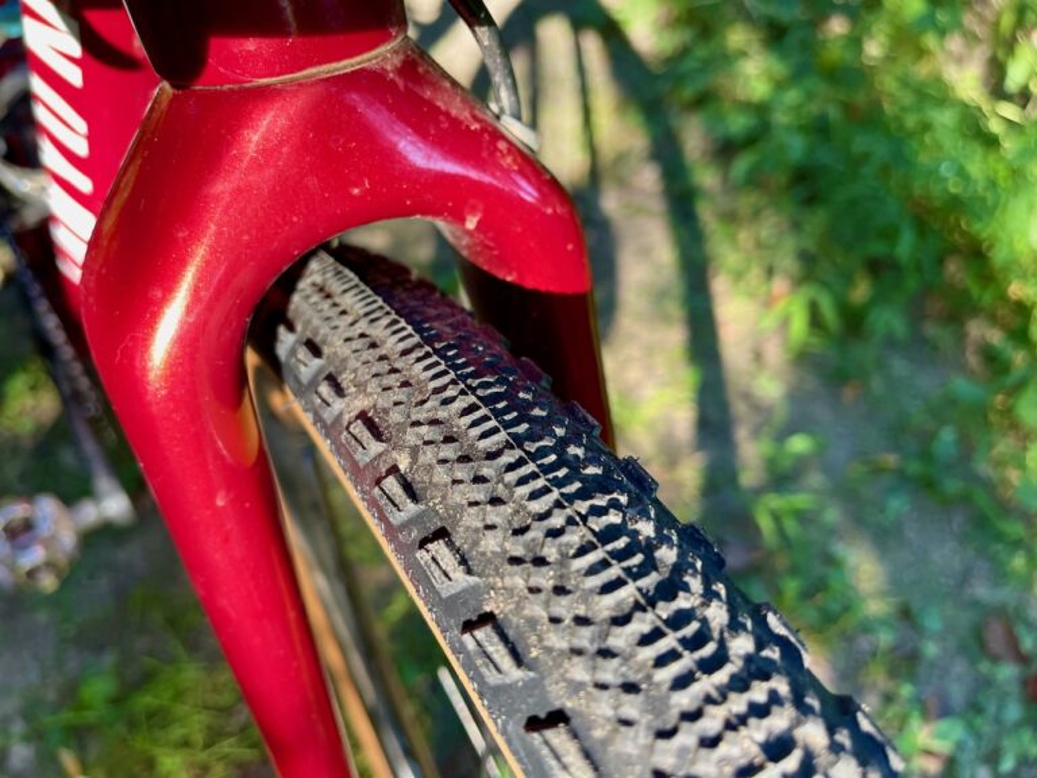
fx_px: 779
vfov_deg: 53.1
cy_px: 389
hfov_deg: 67.3
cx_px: 518
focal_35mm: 26
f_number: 1.6
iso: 125
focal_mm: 5.1
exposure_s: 1/115
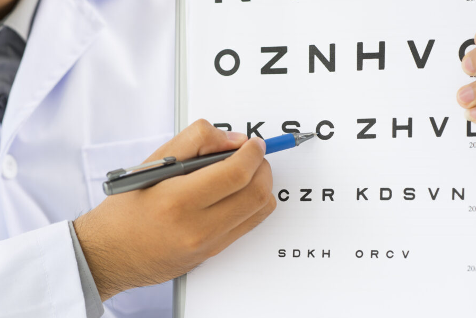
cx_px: 222
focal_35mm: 97
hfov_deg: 21.0
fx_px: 1283
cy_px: 163
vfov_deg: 14.1
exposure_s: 1/100
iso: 100
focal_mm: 85
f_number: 4
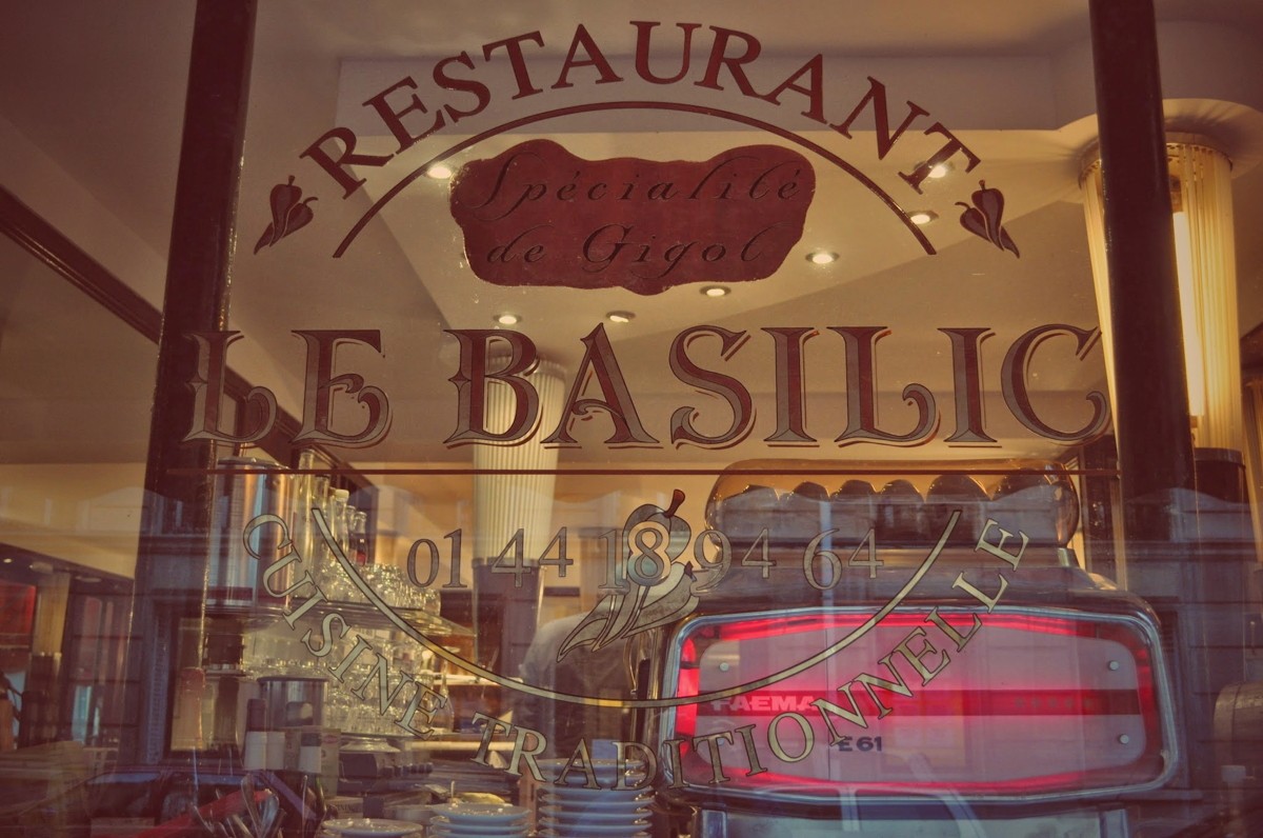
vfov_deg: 36.8
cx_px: 632
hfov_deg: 53.2
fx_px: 1261
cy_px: 419
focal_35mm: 36
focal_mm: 24
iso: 800
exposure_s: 1/20
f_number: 4
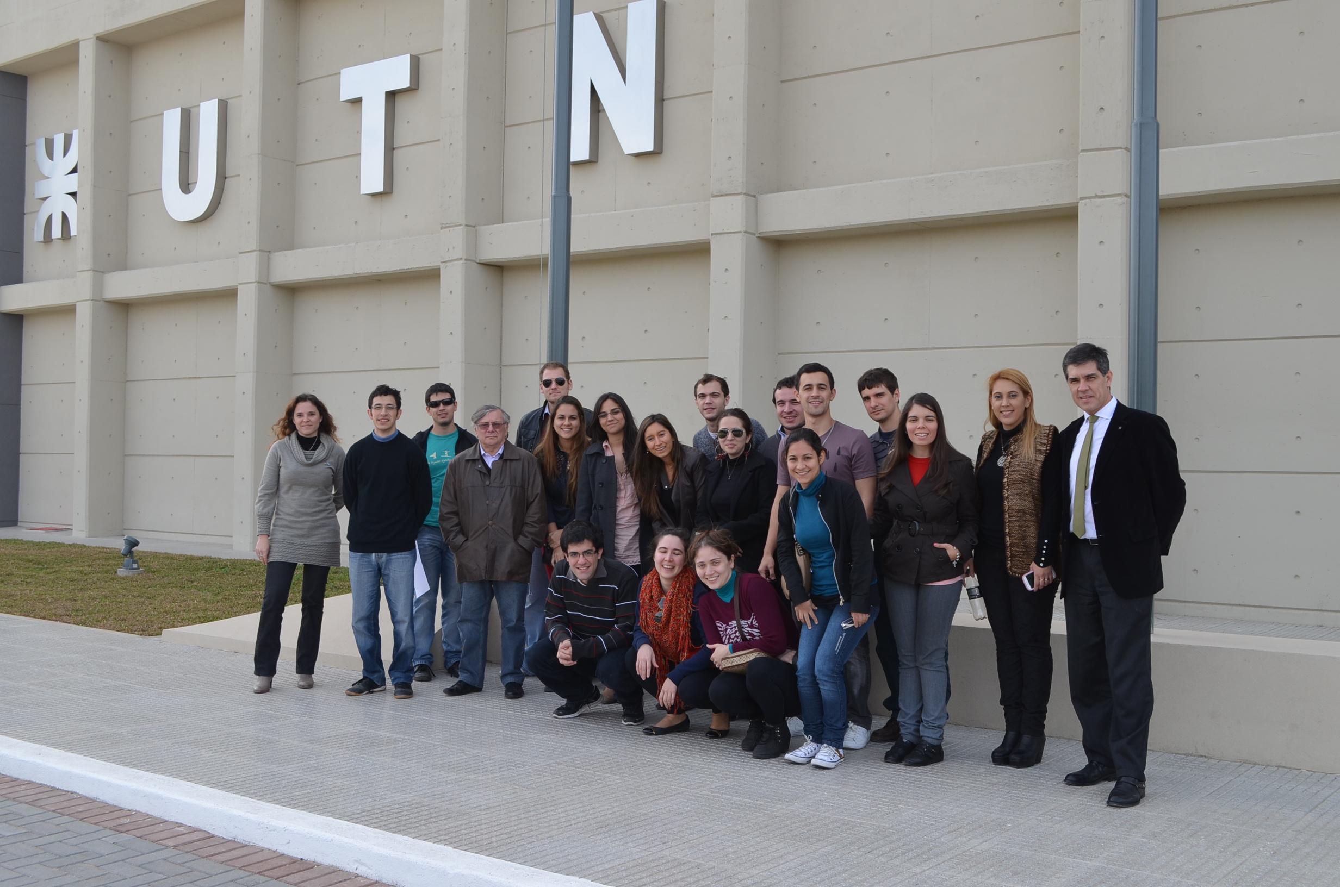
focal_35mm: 39
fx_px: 1449
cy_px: 444
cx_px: 670
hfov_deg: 49.6
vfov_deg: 34.1
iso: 200
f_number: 7.1
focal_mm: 26
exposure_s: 1/200
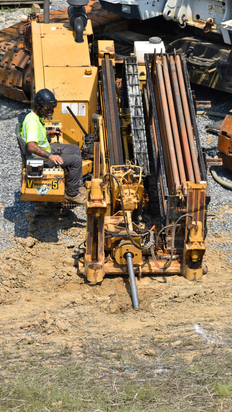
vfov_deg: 14.4
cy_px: 206
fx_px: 1636
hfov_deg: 8.1
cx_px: 125
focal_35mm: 150
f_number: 7.1
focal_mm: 95
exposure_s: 1/800
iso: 200
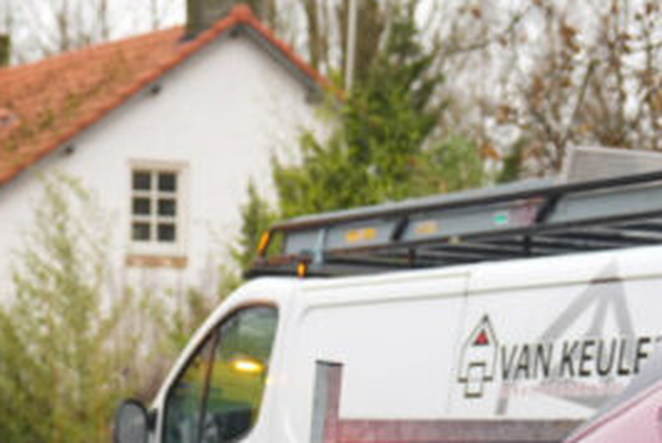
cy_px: 762
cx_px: 90
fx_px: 3332
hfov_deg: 11.3
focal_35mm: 181
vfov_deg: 7.4
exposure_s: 1/200
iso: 500
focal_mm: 47
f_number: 2.8
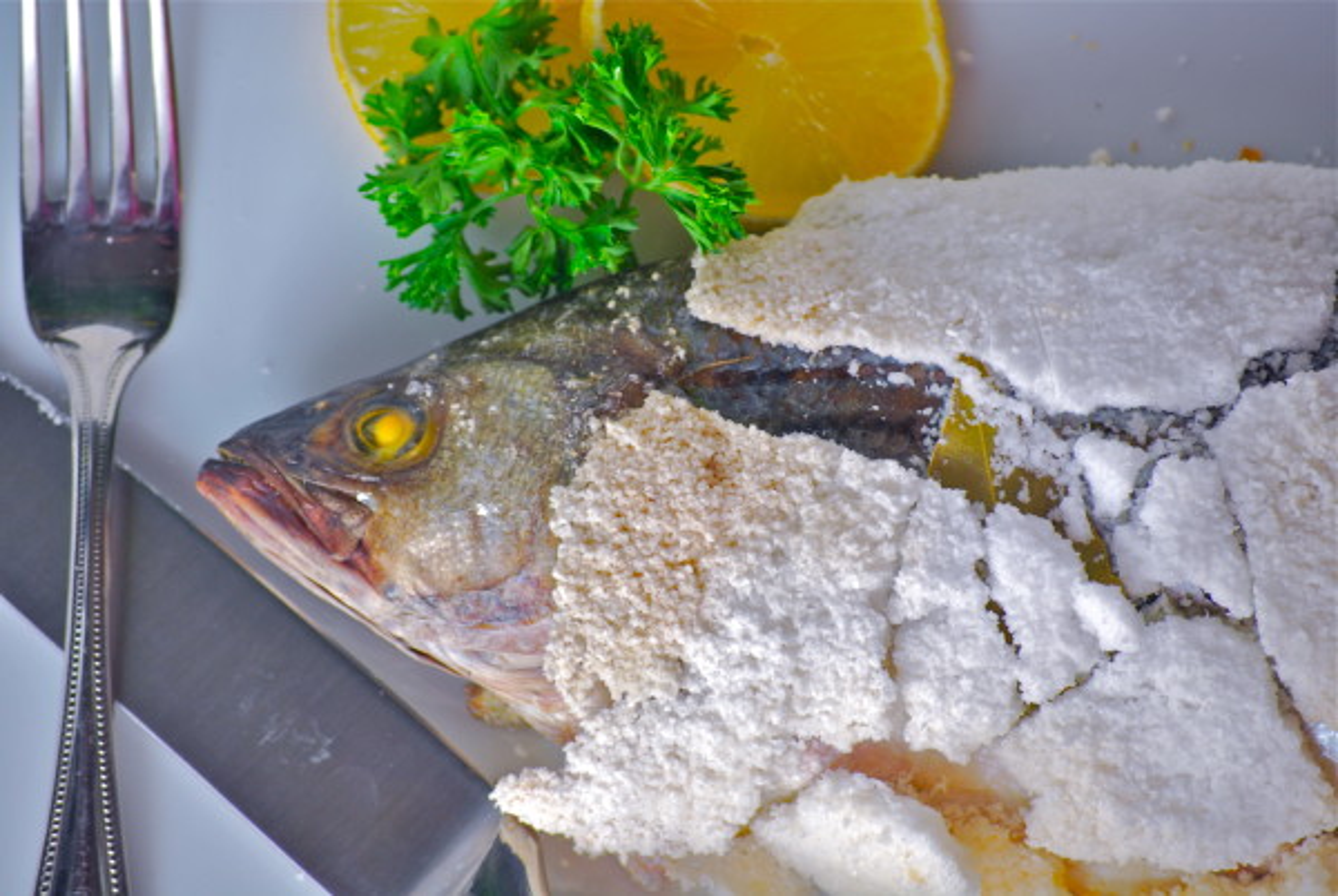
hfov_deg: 13.7
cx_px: 669
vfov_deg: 9.2
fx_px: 5583
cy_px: 448
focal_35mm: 150
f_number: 5.6
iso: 200
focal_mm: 100
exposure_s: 1/4
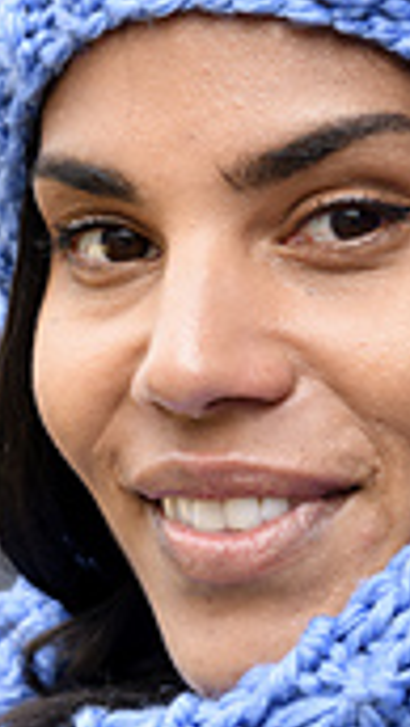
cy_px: 778
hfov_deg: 2.1
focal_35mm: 585
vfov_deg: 3.7
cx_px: 476
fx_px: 11284
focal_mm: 150
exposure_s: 1/160
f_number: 6.3
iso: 160
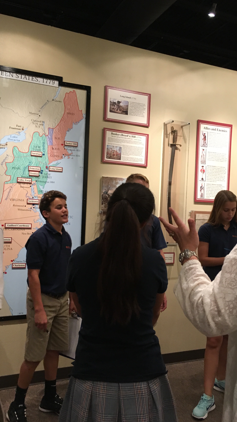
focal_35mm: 32
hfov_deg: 36.7
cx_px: 109
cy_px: 211
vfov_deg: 61.0
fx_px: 358
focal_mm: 4.15
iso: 160
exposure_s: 1/30
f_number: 2.2
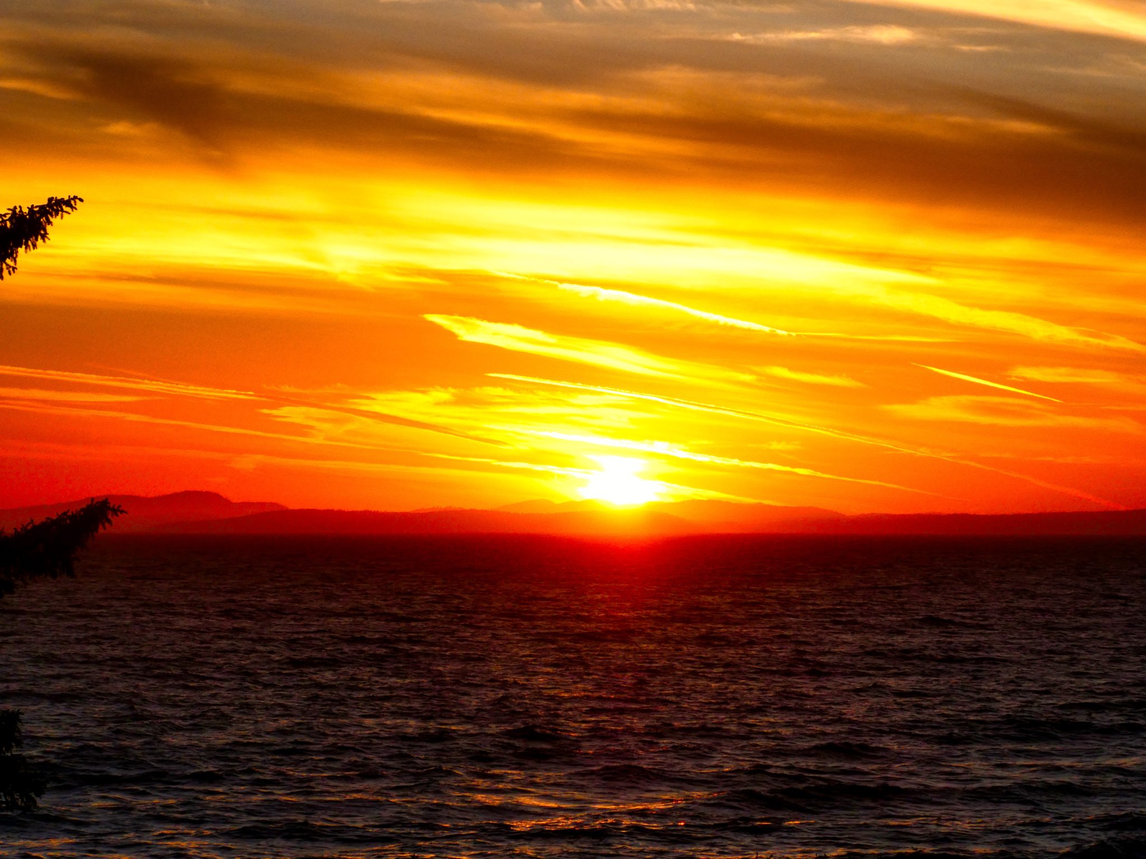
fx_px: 4999
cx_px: 573
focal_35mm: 151
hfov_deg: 13.1
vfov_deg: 9.8
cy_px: 430
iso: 80
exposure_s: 1/500
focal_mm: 27.1
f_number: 5.4
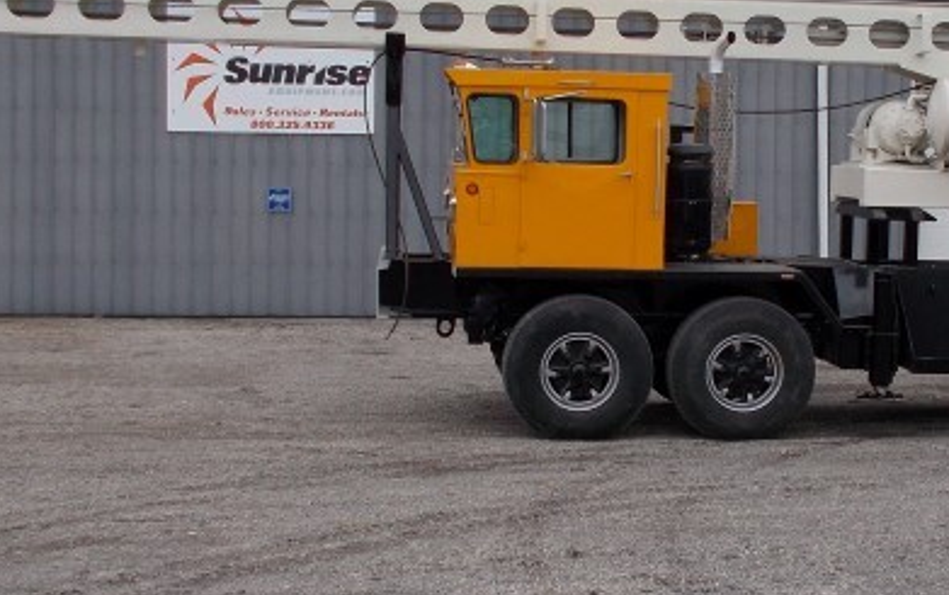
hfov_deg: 26.1
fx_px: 2019
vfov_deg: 16.8
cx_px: 723
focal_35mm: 78
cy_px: 284
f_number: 3.4
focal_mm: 5.3
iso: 80
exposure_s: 1/250
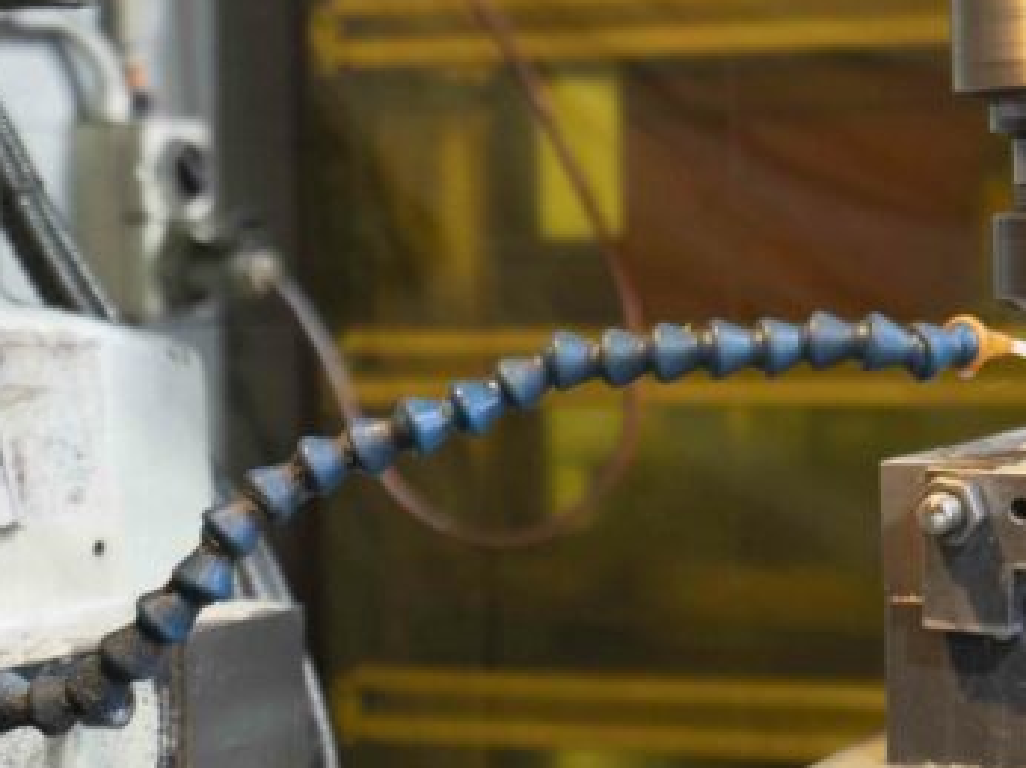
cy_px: 340
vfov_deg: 15.7
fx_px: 2784
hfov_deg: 20.2
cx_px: 1026
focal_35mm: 94
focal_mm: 33
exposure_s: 1/100
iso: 1600
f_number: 4
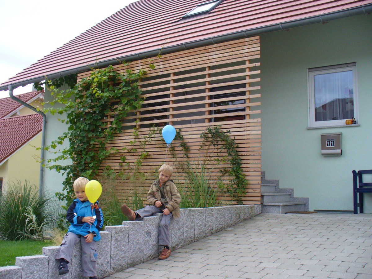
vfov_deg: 38.7
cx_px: 186
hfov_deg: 50.1
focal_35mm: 37
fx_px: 398
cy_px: 140
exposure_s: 1/160
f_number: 5.6
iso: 100
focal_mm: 6.1
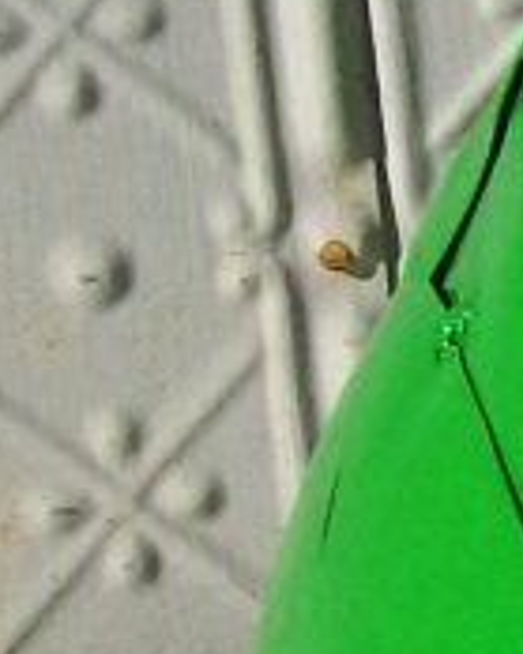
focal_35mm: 258
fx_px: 4996
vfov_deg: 7.5
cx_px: 2148
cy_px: 489
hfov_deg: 5.2
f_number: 4.8
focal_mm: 6
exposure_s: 1/1401
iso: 80
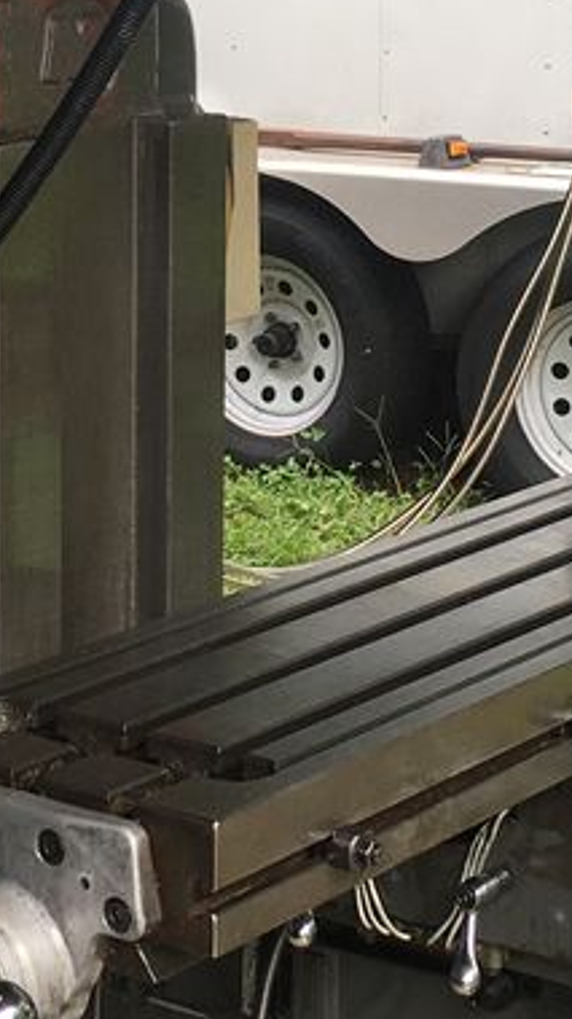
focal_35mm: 111
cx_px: 277
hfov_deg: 10.9
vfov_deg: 19.1
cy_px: 247
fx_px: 2995
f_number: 2.2
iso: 25
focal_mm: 4.15
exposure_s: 1/147
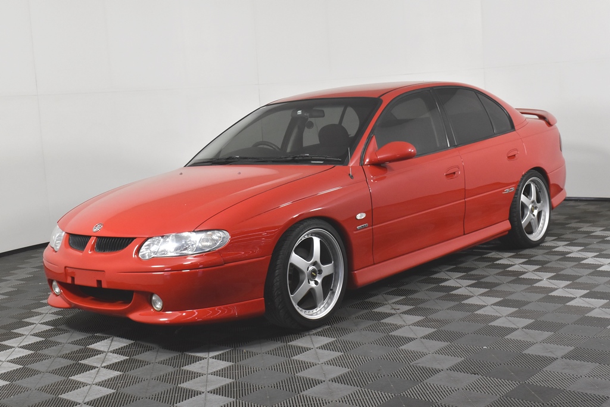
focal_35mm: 51
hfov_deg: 38.9
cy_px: 204
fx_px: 864
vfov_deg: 26.5
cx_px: 305
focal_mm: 34
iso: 1600
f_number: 8
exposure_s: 1/250
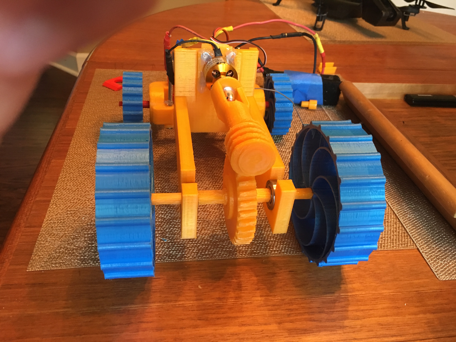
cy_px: 171
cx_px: 228
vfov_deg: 48.2
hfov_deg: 61.7
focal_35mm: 29
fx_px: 382
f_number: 2.2
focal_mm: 4.15
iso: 200
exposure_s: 1/30
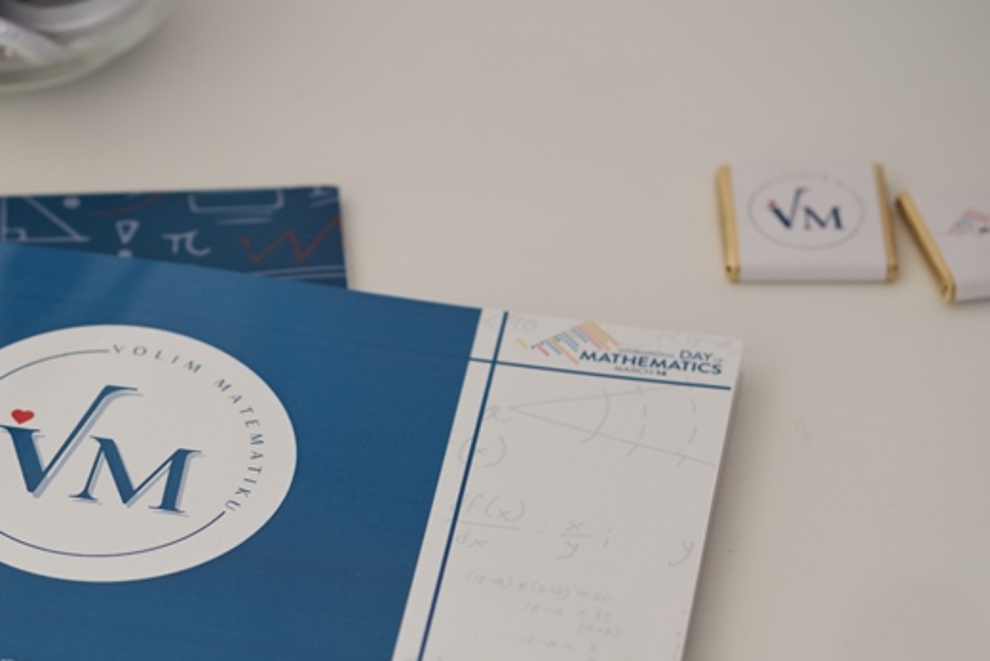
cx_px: 177
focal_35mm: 165
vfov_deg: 8.3
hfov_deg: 12.4
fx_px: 4540
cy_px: 614
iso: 250
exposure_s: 1/400
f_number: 2.2
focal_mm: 56
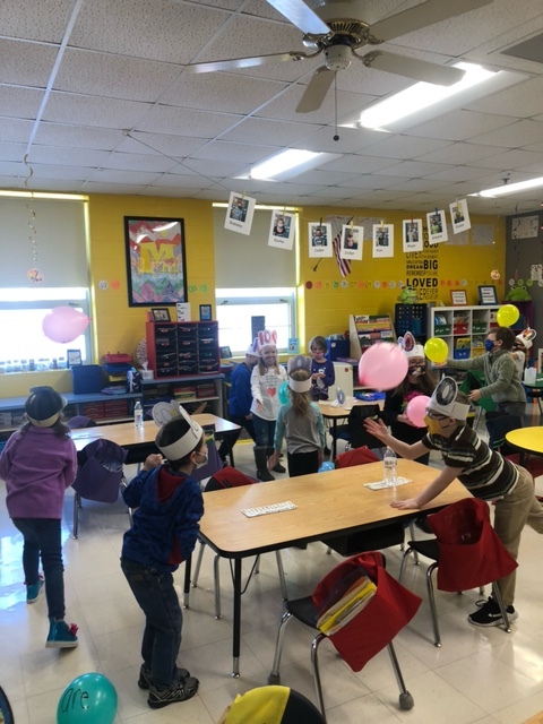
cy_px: 362
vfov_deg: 63.4
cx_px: 272
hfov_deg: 49.7
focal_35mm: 28
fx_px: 586
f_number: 1.8
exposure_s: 1/30
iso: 25
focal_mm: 3.99
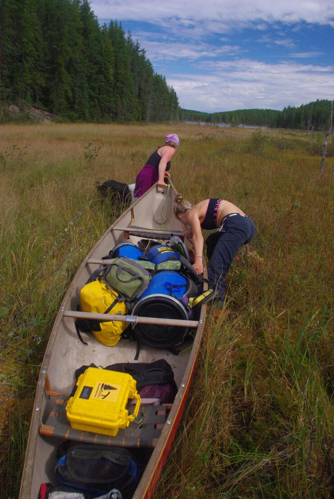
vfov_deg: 67.3
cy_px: 250
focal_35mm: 27
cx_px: 167
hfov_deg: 48.1
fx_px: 375
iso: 800
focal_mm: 18
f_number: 16
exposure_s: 1/125
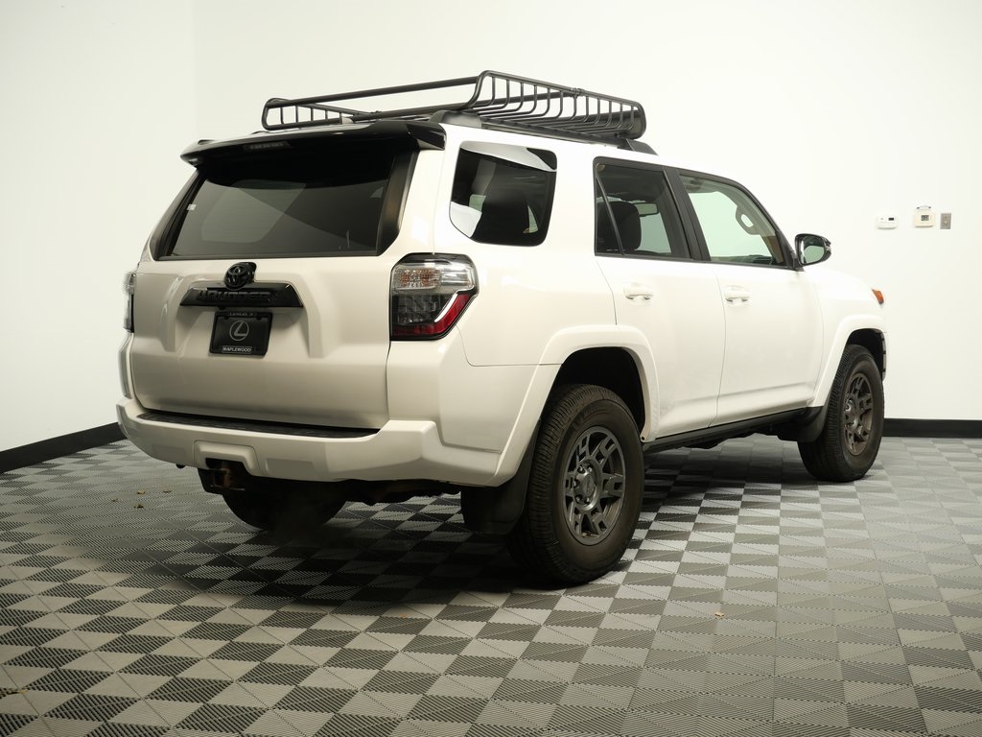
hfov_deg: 46.8
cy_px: 368
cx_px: 491
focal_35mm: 40
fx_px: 1135
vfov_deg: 36.0
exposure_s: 1/200
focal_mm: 20
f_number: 5.6
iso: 250
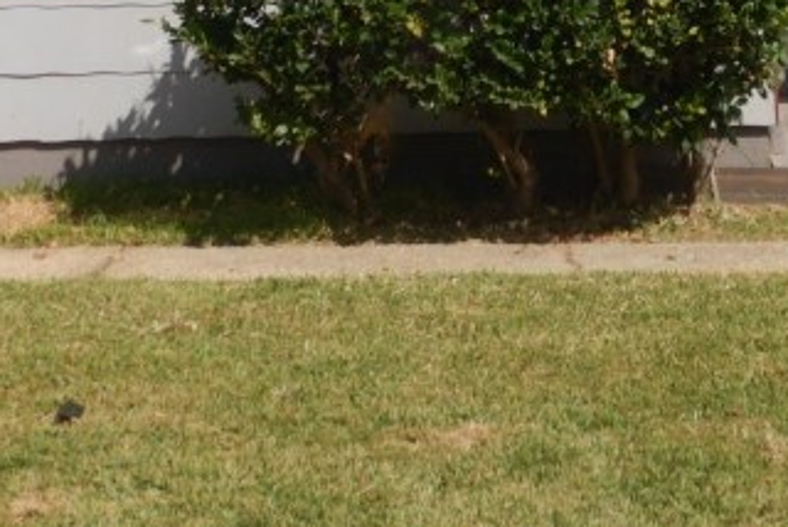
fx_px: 2476
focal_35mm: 113
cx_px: 665
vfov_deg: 11.5
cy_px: -342
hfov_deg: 17.9
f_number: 4.2
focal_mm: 6.1
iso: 125
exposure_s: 1/1250
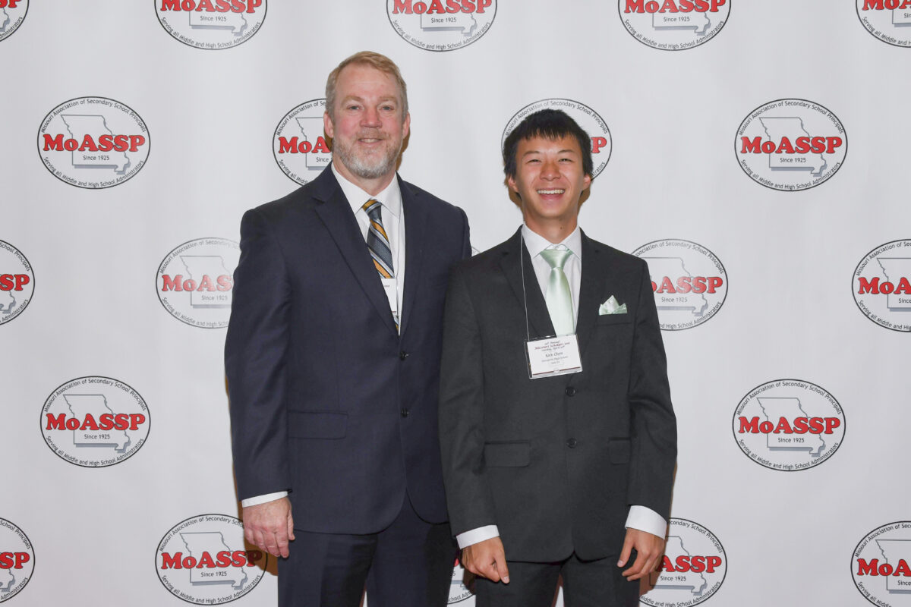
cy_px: 304
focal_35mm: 51
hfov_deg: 38.9
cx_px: 456
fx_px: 1290
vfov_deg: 26.5
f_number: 7.1
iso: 800
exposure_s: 1/200
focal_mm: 34
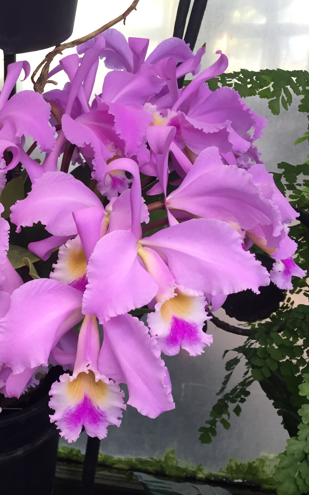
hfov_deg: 29.1
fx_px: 566
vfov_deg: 47.2
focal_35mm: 42
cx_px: 23
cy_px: 243
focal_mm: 4.15
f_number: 2.2
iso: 32
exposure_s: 1/30
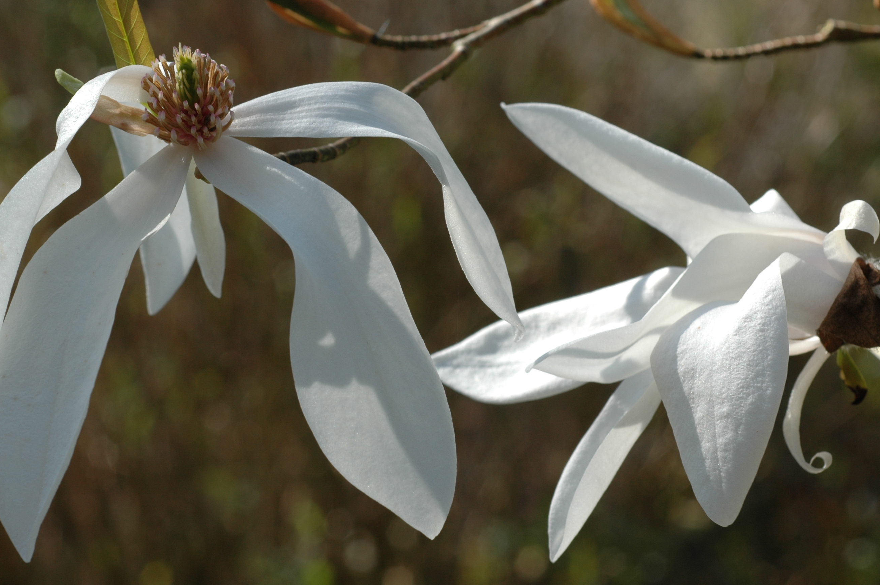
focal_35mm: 104
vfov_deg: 13.1
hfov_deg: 19.6
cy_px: 294
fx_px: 2540
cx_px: 372
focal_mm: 60
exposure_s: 1/125
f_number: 11
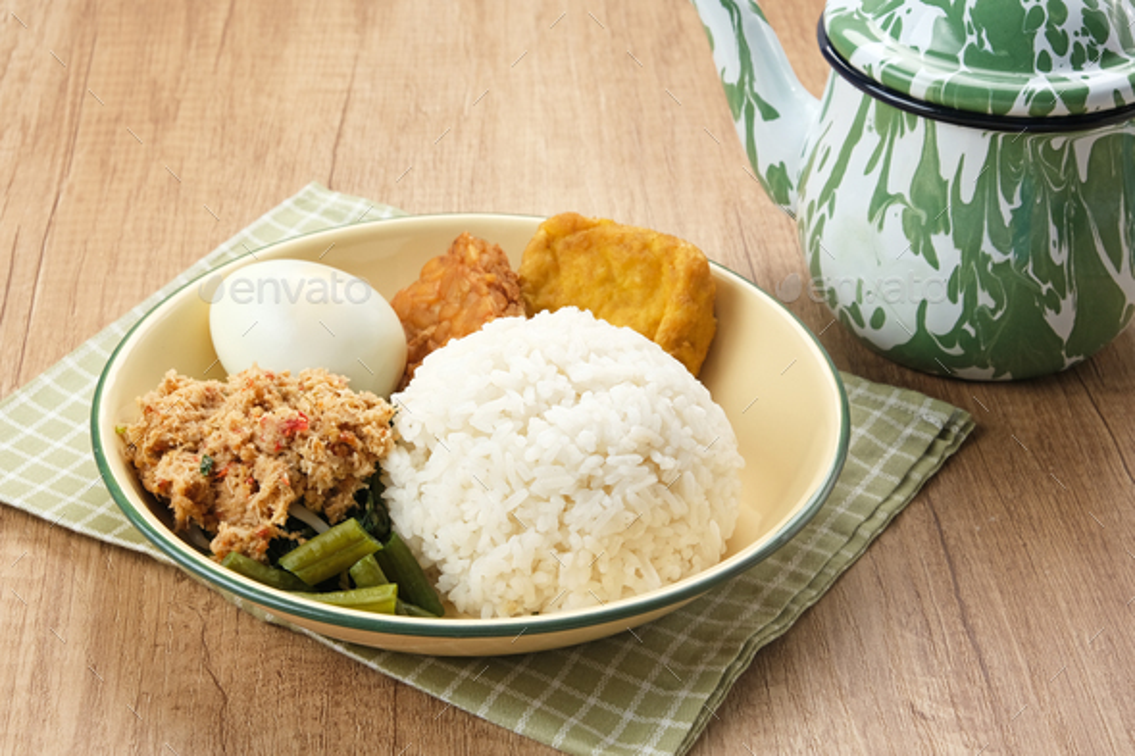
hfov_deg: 25.7
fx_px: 2490
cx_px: 568
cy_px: 378
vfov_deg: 17.3
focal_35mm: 79
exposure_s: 1/80
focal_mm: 52.7
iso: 400
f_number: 13
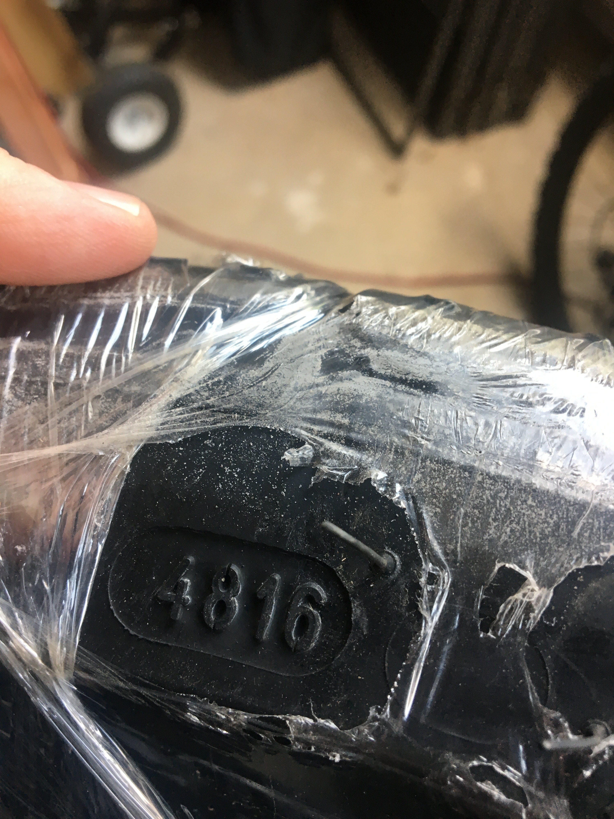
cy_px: 410
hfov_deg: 48.2
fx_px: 686
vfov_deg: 61.7
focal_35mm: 29
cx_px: 307
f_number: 2.2
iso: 32
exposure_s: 1/30
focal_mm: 4.15
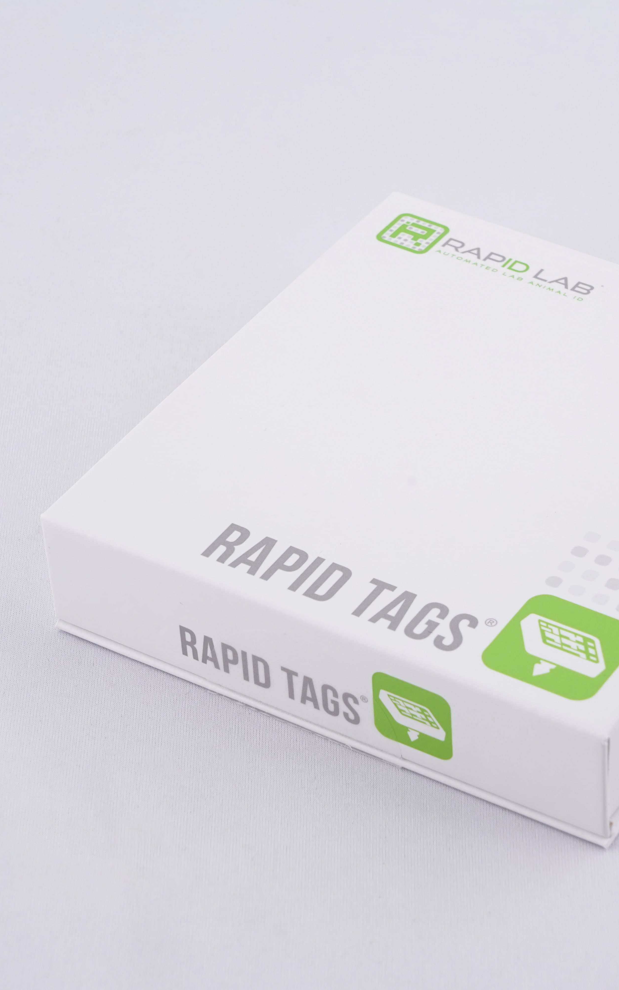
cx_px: 453
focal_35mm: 121
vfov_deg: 17.2
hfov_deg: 10.8
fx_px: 3266
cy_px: 495
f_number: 16
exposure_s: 1/25
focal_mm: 79
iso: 640
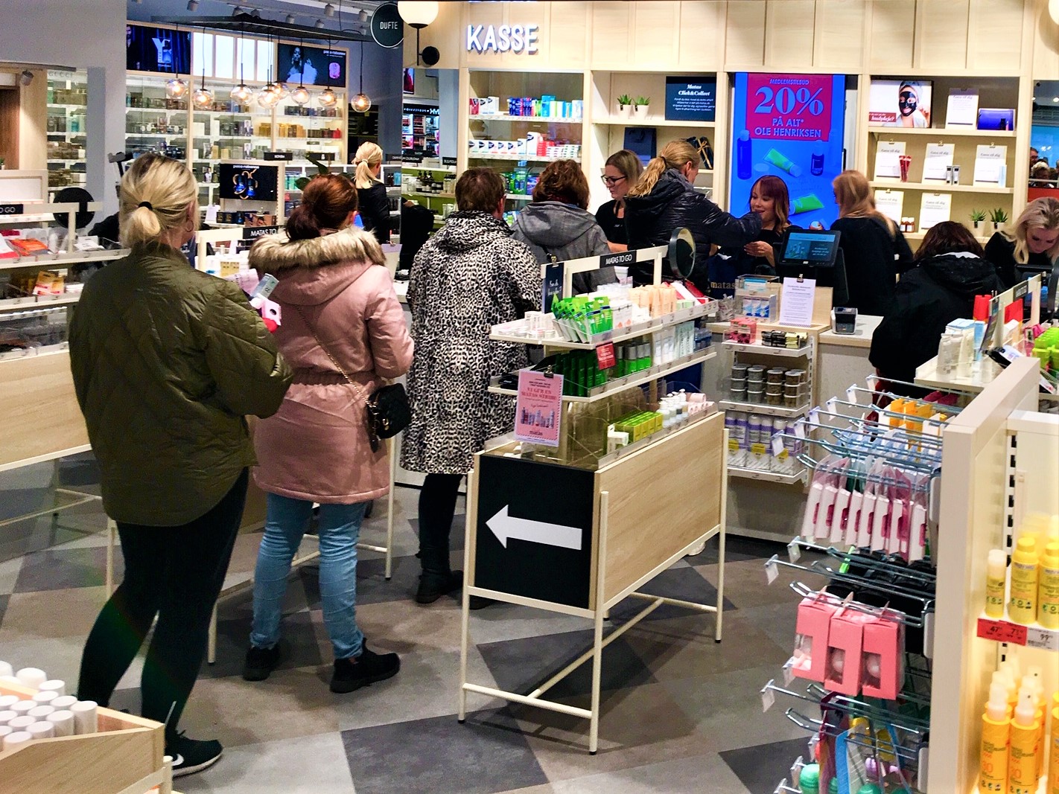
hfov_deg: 61.7
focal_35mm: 29
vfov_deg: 48.2
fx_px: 887
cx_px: 530
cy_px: 397
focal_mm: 4.15
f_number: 2.2
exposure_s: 1/100
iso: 32
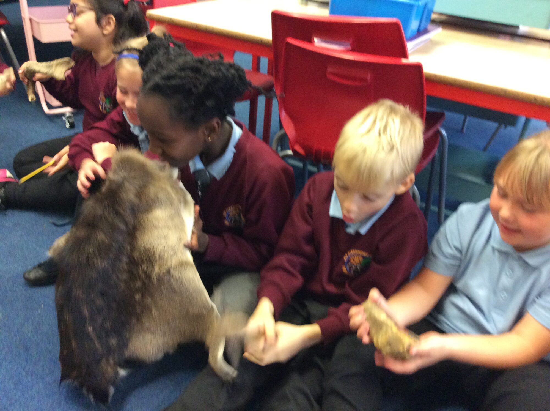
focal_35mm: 32
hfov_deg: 56.9
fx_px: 508
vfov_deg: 44.1
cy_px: 206
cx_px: 275
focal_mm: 3.3
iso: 250
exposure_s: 1/25
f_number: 2.4
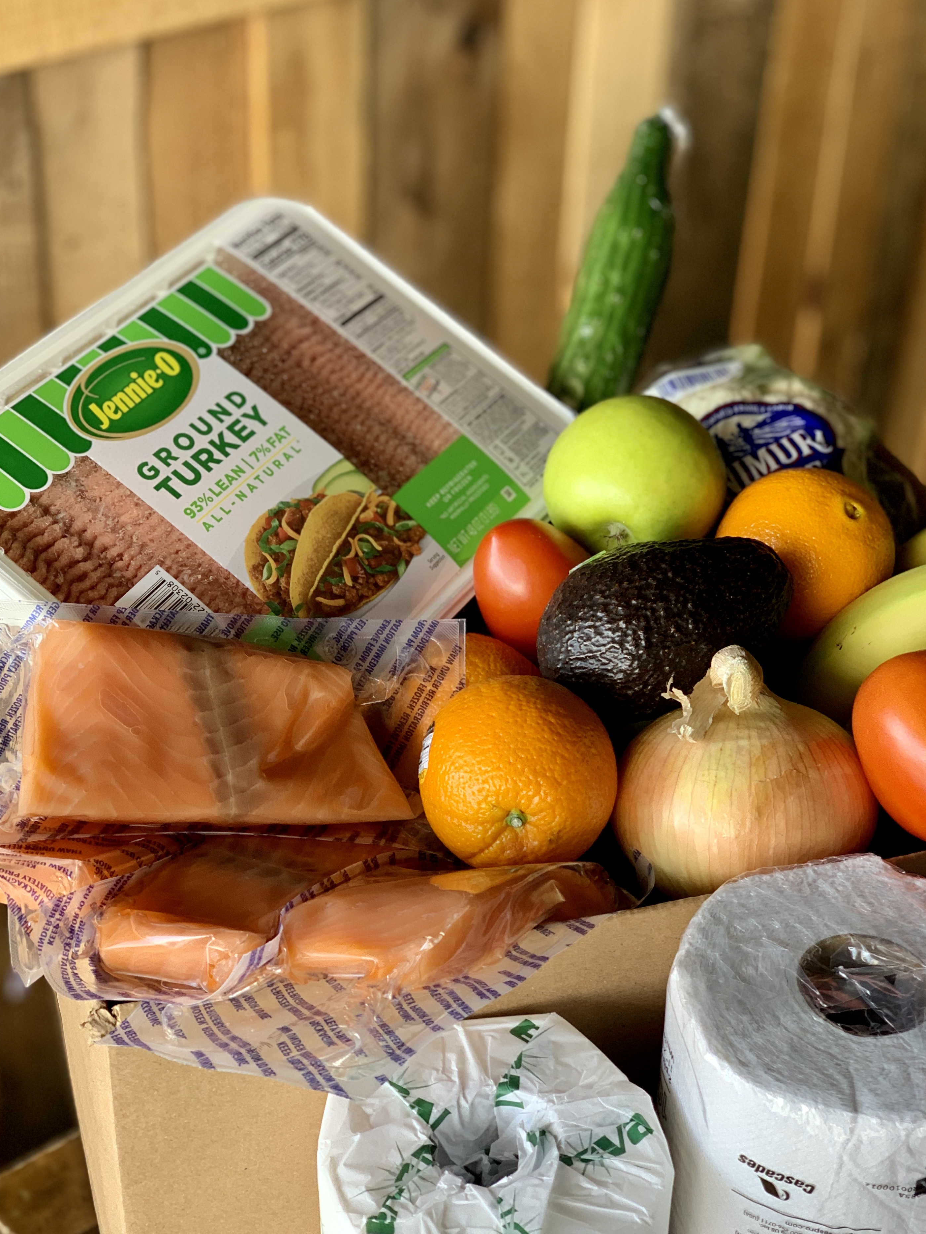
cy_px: 580
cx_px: 436
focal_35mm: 56
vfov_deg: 34.3
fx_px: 1997
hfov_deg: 26.1
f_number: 2.4
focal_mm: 6
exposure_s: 1/122
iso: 100
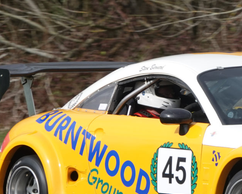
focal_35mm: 1070
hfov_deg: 1.8
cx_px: 290
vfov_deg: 1.4
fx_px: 7664
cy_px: 115
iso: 100
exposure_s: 1/320
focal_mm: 128.59
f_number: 6.3
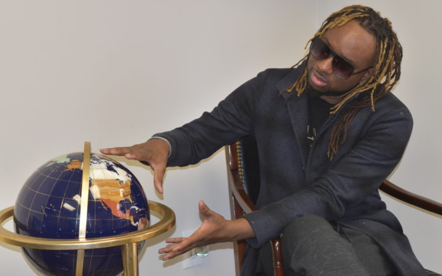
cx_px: 237
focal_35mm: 91
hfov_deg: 22.9
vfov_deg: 14.4
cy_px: 148
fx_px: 1091
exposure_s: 1/100
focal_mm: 55
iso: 800
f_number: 5.6
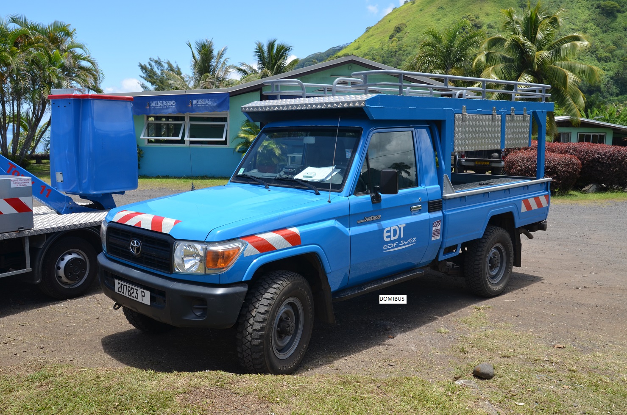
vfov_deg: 39.8
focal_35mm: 33
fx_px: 574
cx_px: 314
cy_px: 208
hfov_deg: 57.3
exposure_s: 1/250
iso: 180
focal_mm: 22
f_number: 8
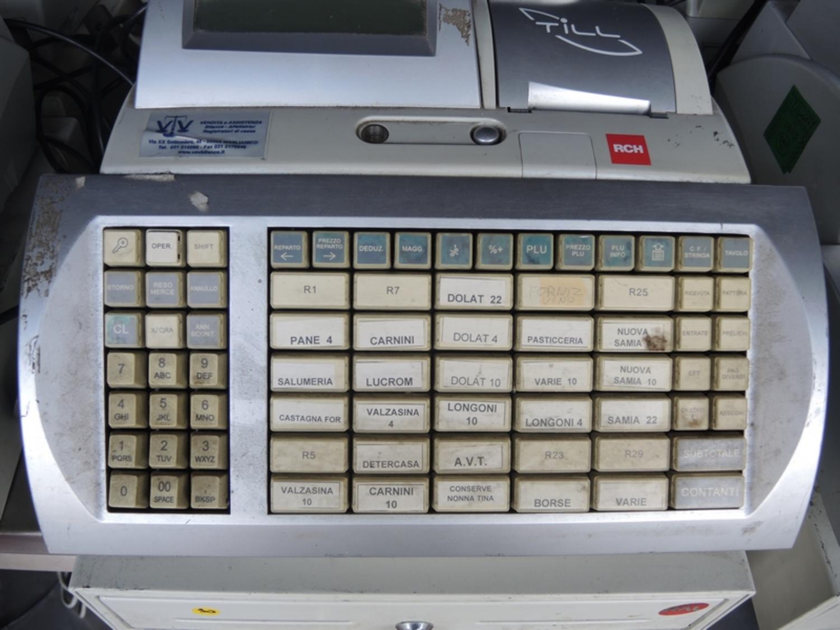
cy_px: 315
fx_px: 679
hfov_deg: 63.4
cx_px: 420
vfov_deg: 49.7
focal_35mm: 28
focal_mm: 6
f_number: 2
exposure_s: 1/100
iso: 80
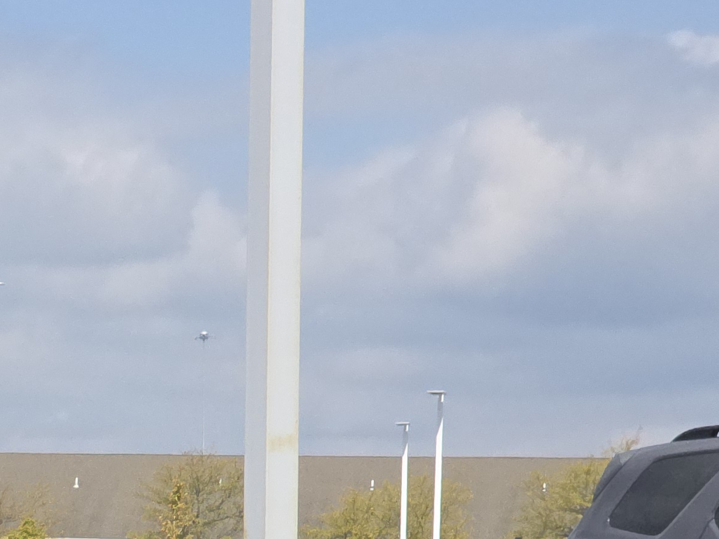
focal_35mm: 232
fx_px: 4818
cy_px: 856
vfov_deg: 6.3
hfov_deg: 8.3
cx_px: -428
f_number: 2.4
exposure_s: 1/2593
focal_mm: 7.9
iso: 50
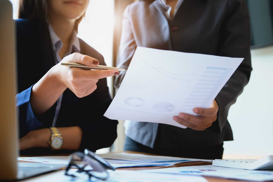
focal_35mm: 45
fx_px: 341
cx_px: 136
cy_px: 91
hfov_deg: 43.6
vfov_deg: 29.9
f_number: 2.8
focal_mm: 30.2
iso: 400
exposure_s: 1/160
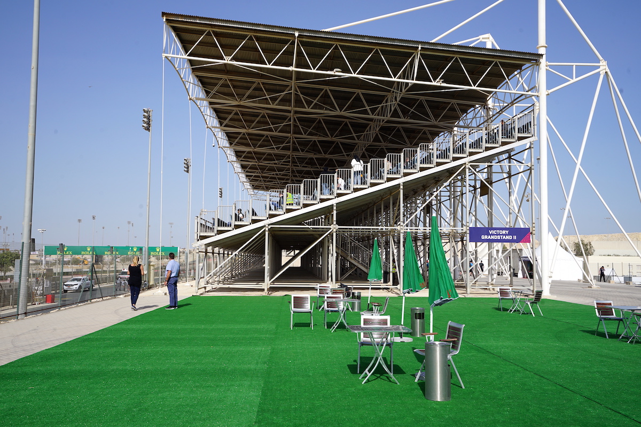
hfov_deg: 54.4
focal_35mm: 35
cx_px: 320
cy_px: 214
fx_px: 623
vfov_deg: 37.9
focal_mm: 35
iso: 100
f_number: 11
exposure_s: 1/200
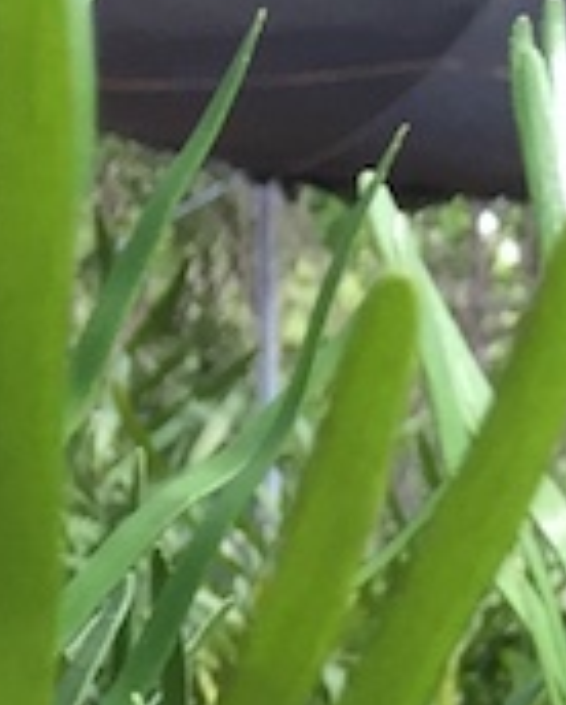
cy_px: 2560
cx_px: 714
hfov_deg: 7.0
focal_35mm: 219
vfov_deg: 7.2
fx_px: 4578
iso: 32
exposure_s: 1/128
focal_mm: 4.15
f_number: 2.2
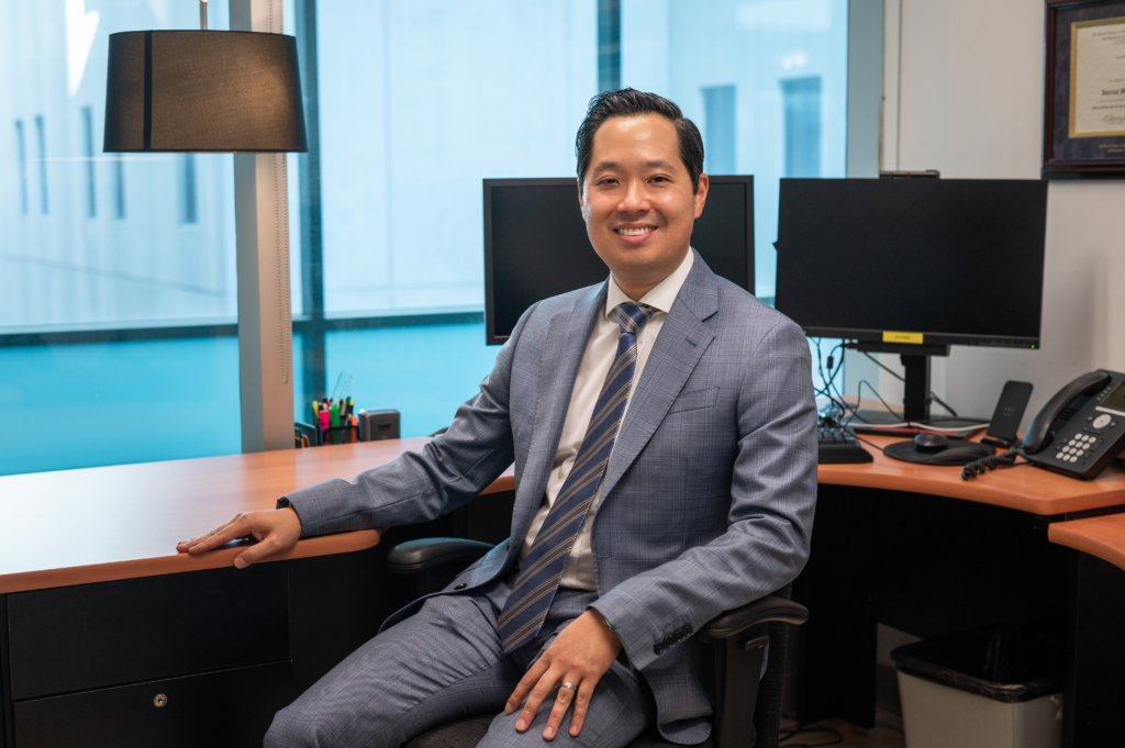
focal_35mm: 50
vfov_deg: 26.9
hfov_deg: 39.6
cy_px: 374
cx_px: 562
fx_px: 1561
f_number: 3.5
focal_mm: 50
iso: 400
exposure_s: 1/100
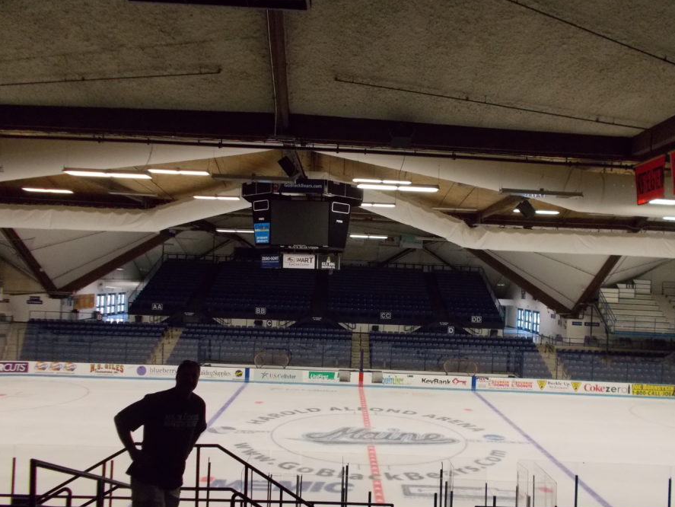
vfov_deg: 46.8
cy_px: 273
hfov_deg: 59.9
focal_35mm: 30
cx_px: 364
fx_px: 585
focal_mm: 4.6
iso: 320
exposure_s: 1/60
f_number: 3.2
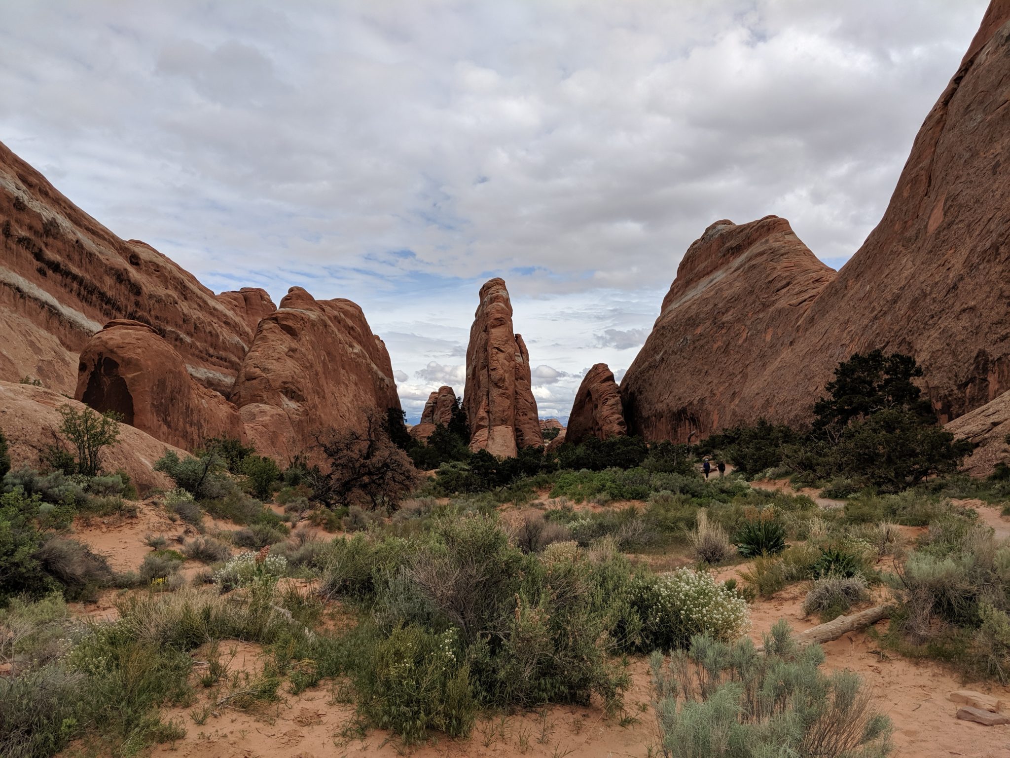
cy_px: 379
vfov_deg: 51.4
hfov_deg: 65.3
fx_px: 788
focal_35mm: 27
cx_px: 505
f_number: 1.8
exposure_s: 1/3906
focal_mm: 4.44
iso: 50
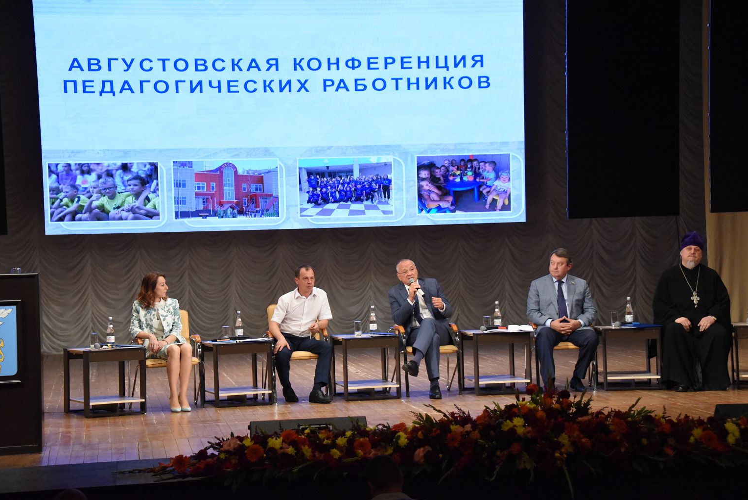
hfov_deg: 22.6
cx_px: 370
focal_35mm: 90
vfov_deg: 15.2
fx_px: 1871
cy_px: 257
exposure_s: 1/500
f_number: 5
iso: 8000
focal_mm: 85
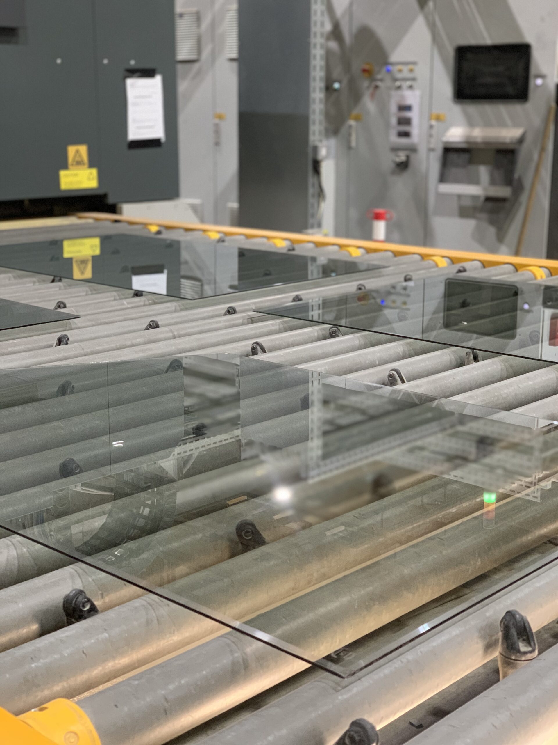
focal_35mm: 52
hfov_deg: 28.0
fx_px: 1118
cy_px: 372
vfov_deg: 36.8
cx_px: 279
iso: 320
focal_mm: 6
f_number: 2.4
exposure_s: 1/60
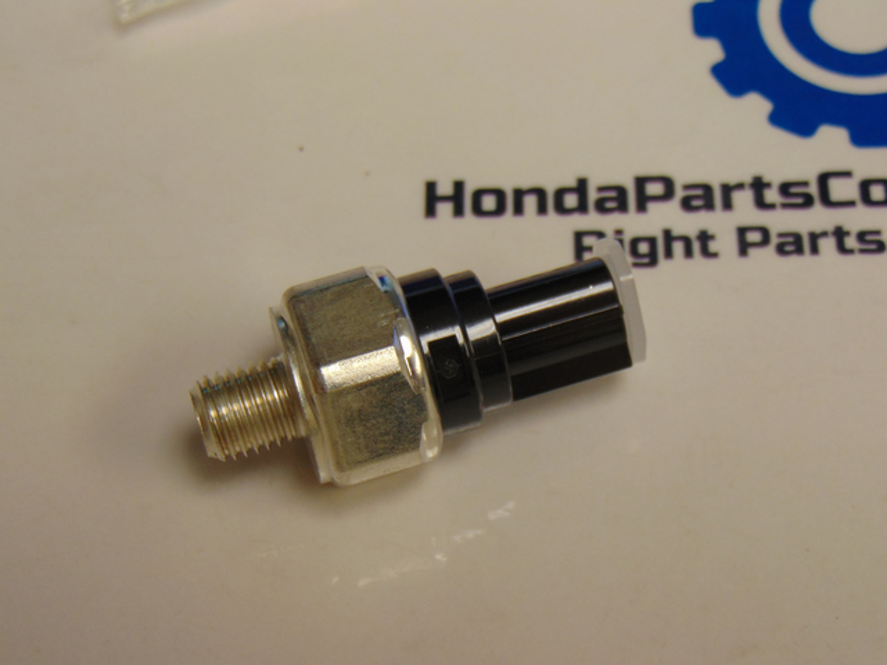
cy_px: 332
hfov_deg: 27.4
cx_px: 444
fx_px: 1819
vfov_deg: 20.7
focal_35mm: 71
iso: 100
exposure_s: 1/30
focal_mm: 12.8
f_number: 3.7
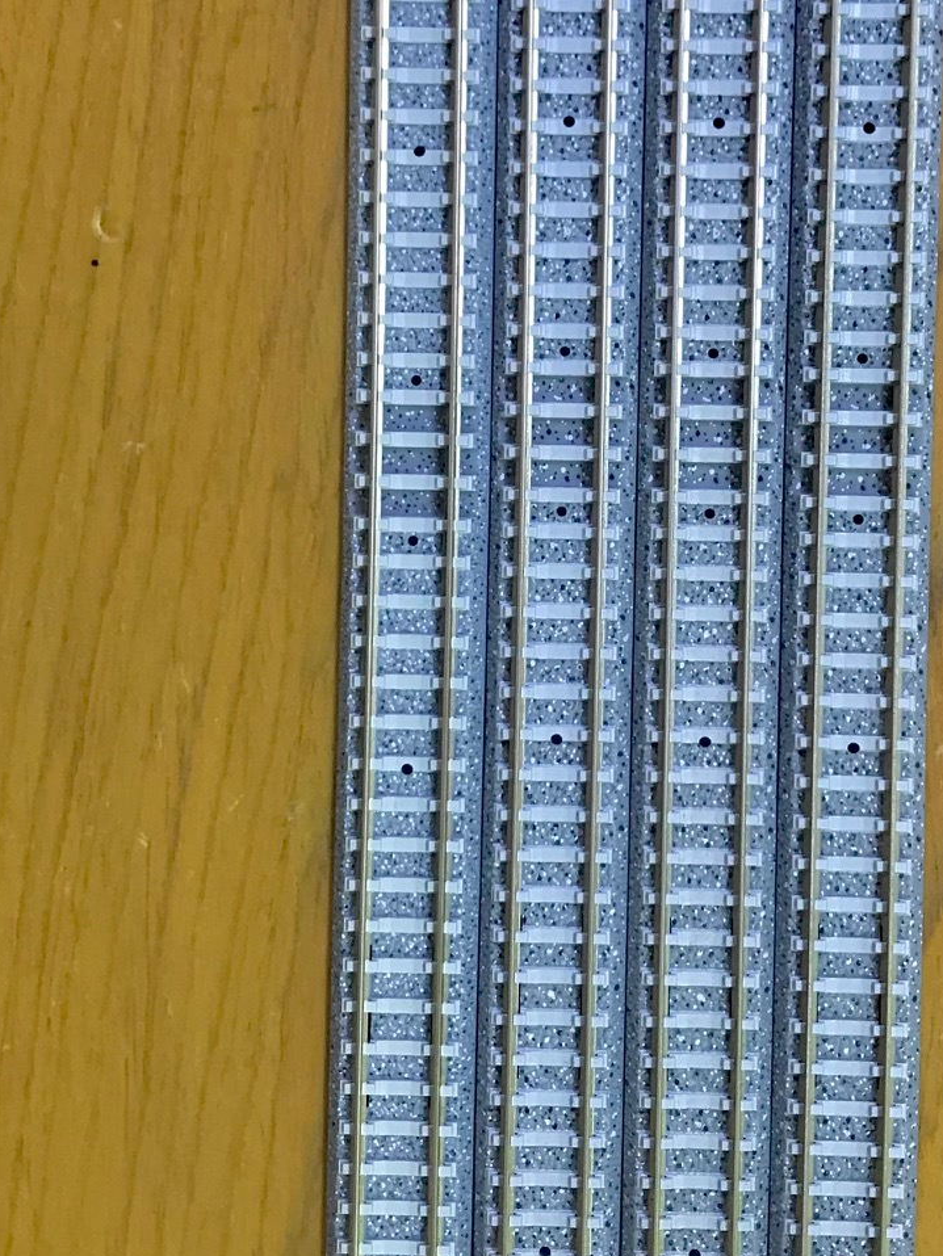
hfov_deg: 24.7
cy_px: 472
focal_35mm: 59
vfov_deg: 32.5
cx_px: 632
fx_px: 2143
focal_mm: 3.99
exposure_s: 1/33
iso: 40
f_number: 1.8
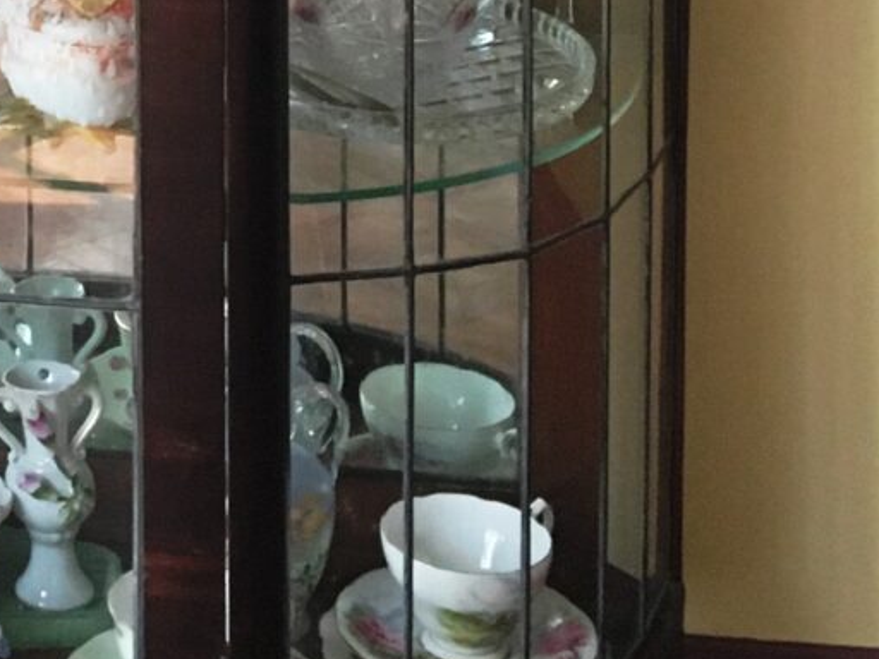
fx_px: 2946
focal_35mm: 116
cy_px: -638
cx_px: -438
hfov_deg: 15.6
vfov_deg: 11.5
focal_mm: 4.15
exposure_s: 1/33
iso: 200
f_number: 2.2
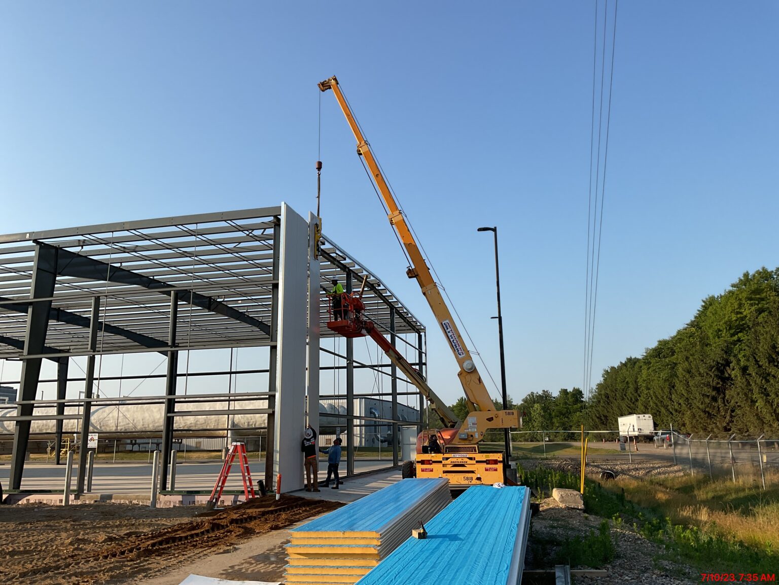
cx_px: 390
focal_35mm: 29
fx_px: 653
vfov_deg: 48.2
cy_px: 292
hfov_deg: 61.7
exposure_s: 1/1848
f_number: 1.8
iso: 25
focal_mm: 3
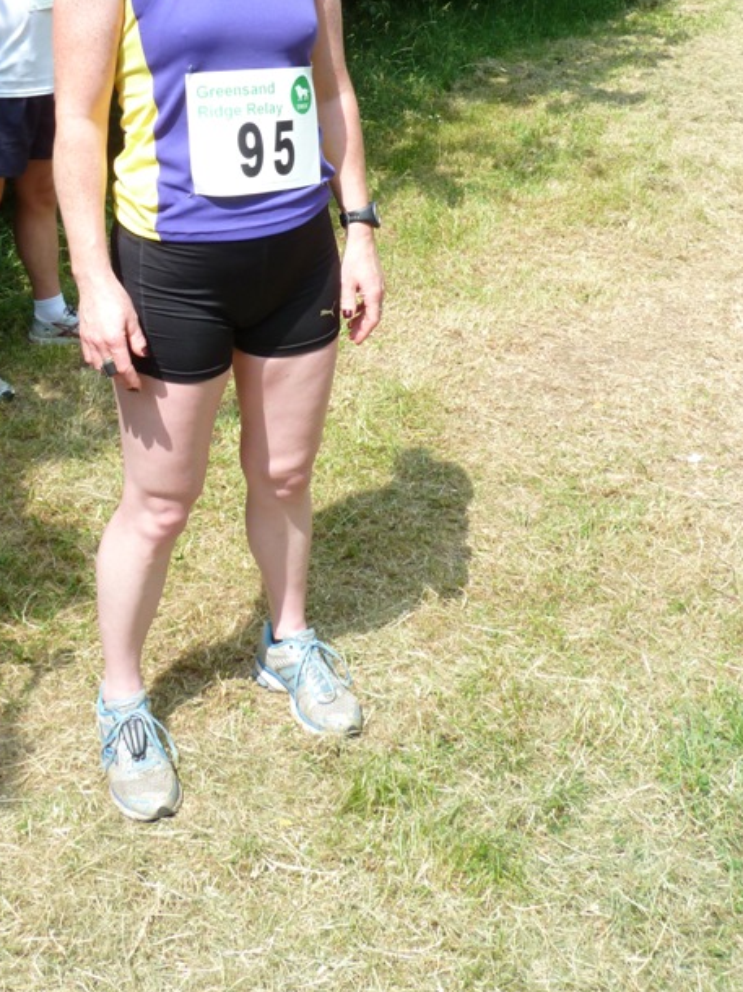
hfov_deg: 33.6
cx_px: 184
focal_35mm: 42
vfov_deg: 42.3
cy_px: 166
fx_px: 1203
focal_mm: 4.1
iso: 80
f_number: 4
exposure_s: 1/200
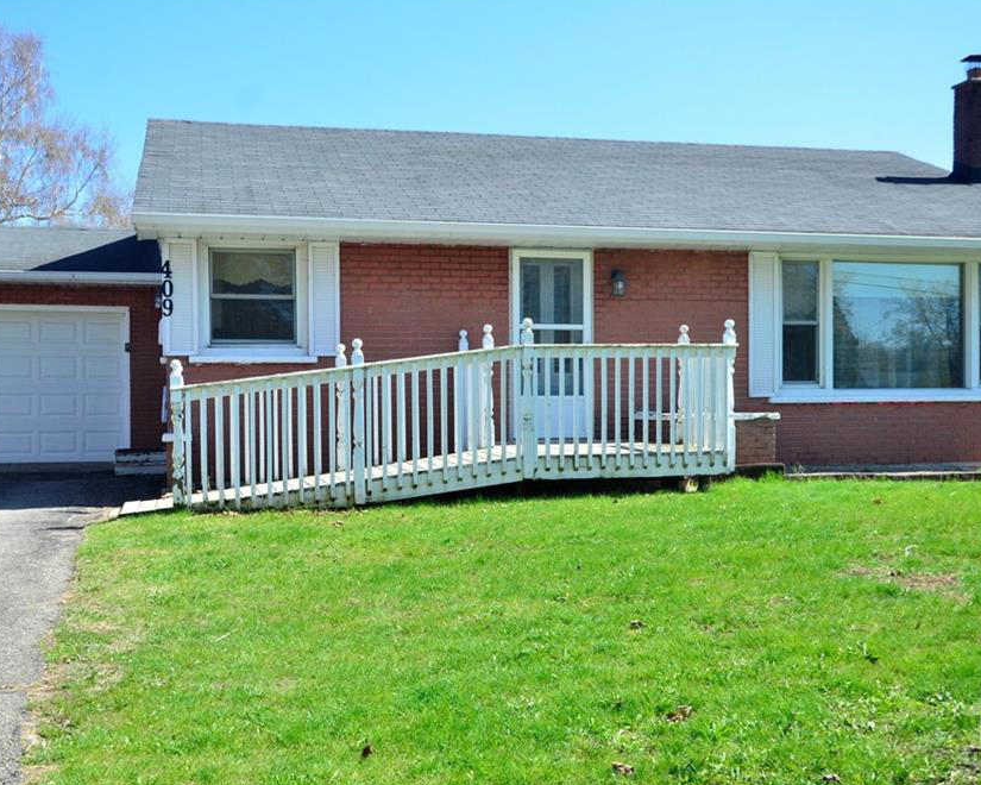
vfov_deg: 34.5
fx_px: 1265
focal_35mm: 44
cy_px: 391
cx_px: 497
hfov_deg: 42.4
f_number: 5.6
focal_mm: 25
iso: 640
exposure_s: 1/1600
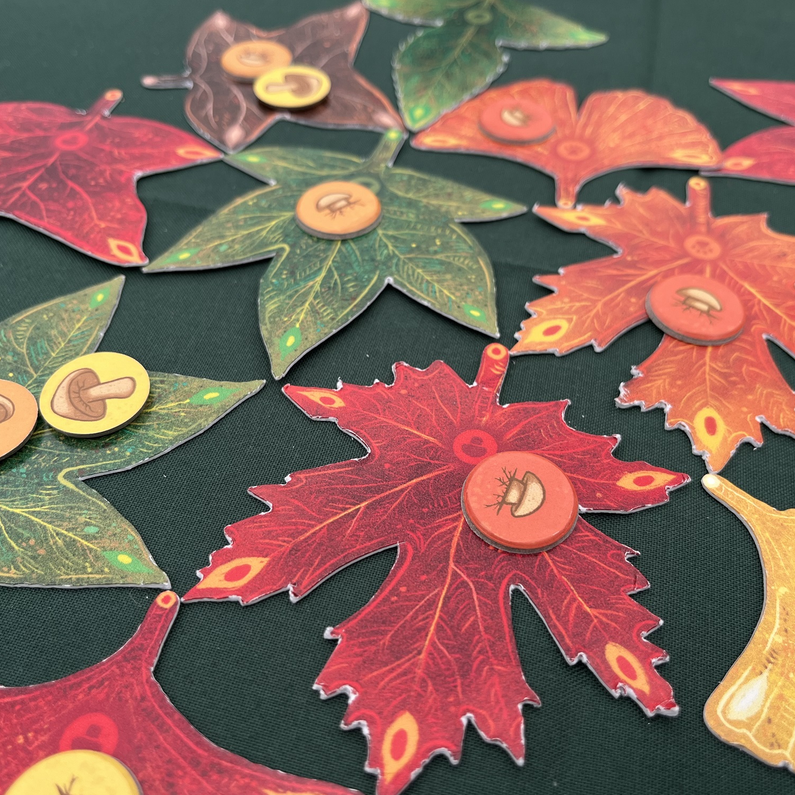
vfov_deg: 52.5
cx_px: 407
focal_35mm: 31
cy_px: 398
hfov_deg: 52.5
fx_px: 805
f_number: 1.6
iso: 50
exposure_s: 1/122
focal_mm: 5.1
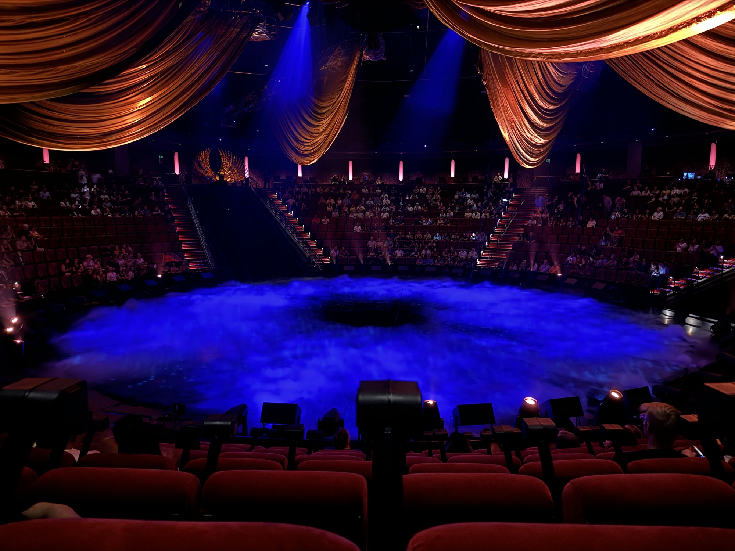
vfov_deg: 56.8
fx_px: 510
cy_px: 276
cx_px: 368
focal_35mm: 24
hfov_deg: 71.6
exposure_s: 1/2
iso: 1250
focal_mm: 6.76
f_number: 1.78
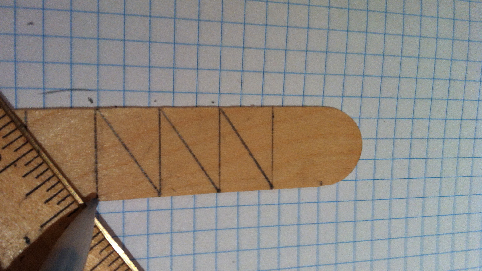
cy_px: 141
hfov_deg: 51.6
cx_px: 236
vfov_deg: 30.4
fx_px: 498
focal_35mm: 39
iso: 80
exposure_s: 1/30
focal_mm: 3.85
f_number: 2.8
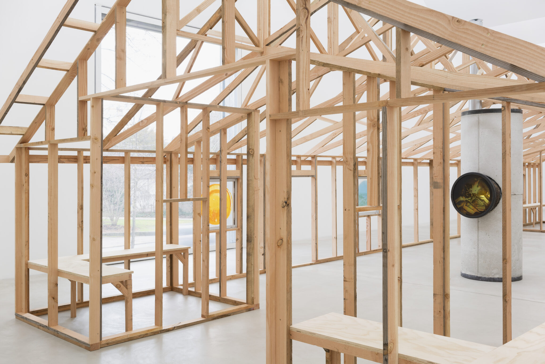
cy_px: 182
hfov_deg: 54.4
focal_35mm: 35
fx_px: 530
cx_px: 272
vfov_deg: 37.9
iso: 200
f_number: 11
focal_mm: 35
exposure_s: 1/3
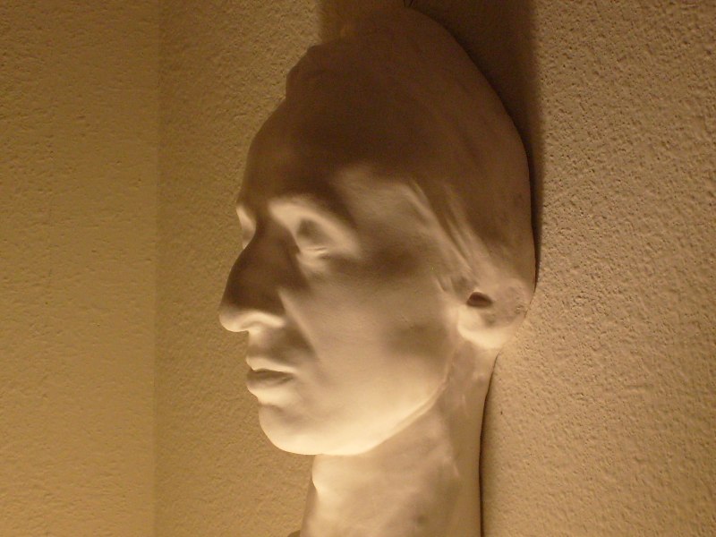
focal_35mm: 106
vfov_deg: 14.0
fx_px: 2193
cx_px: 358
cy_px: 268
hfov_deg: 18.5
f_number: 4.9
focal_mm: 17.4
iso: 200
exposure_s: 1/20
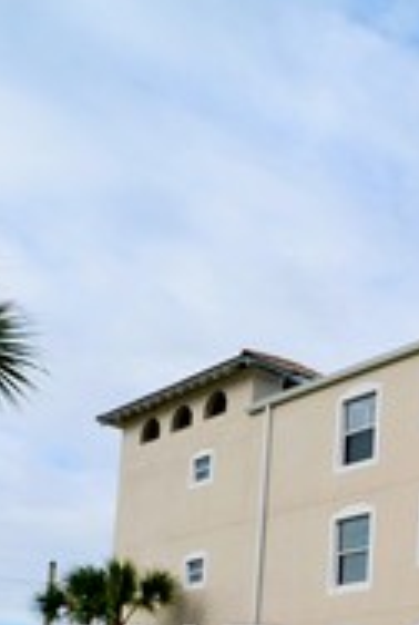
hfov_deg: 21.4
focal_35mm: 51
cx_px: 665
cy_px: 675
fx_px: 887
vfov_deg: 34.1
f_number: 7.1
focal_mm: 10
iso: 100
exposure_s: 1/200
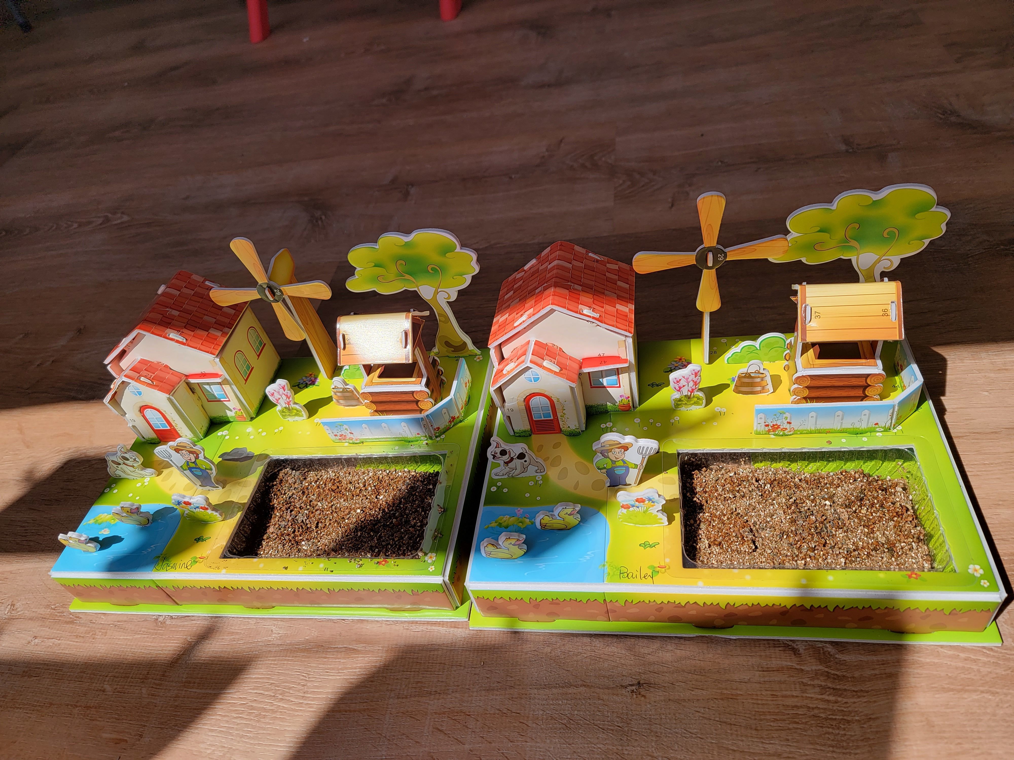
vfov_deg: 56.8
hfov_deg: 71.6
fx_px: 703
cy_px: 380
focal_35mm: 24
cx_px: 507
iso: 16
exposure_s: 1/773
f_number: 1.8
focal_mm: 6.7
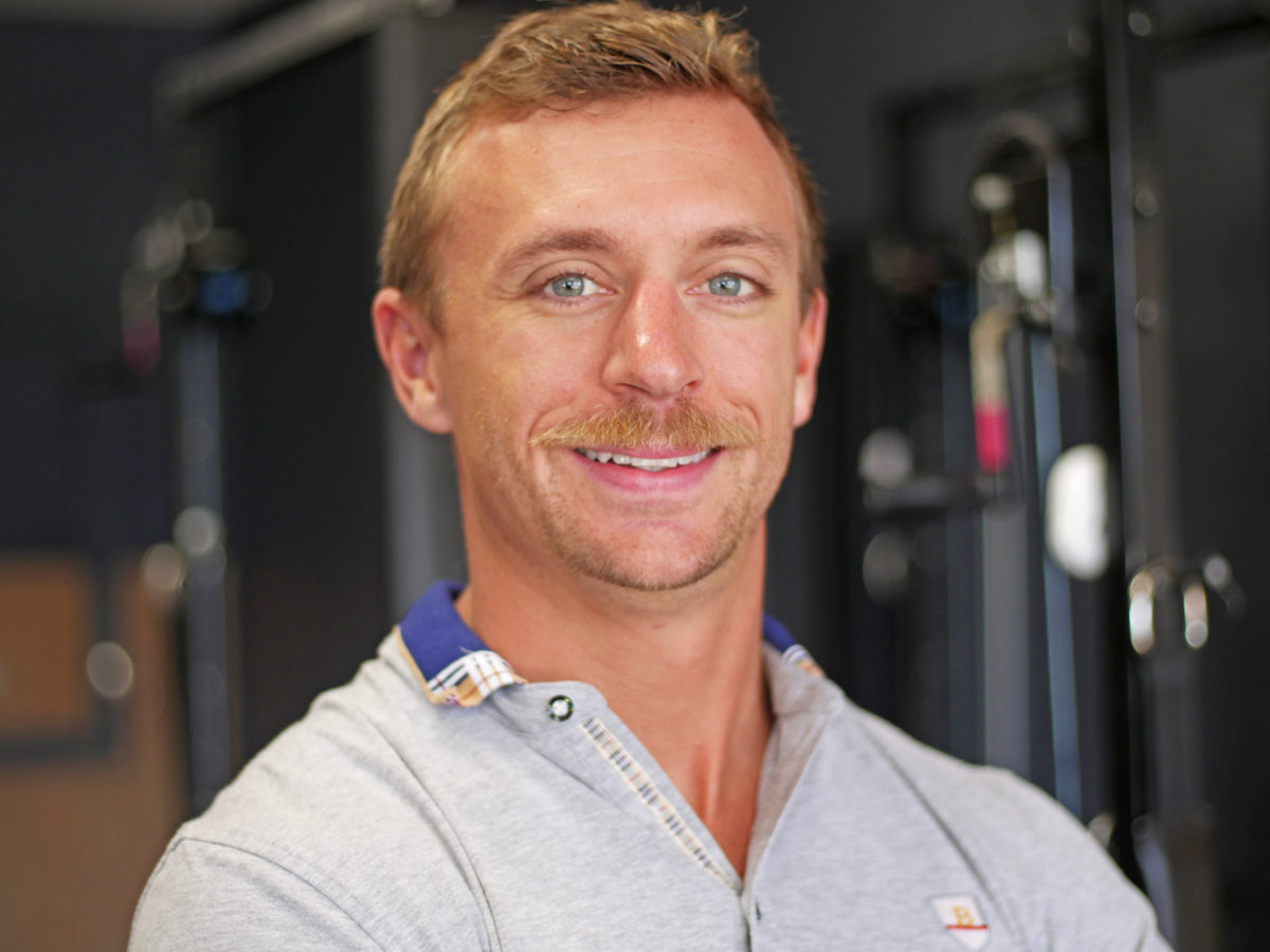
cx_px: 635
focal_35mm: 70
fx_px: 2568
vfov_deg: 21.0
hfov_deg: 27.8
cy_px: 476
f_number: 1.4
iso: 200
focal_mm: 35
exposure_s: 1/160
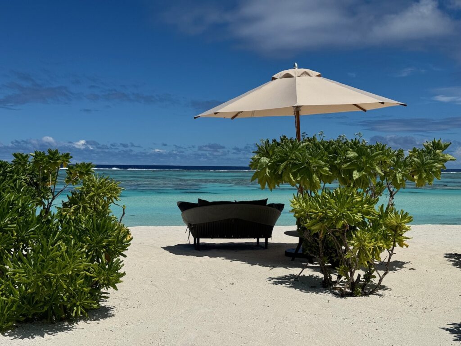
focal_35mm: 48
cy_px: 173
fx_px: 639
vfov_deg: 30.3
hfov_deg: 39.7
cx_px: 230
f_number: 1.78
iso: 80
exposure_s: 1/20000
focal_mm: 6.86
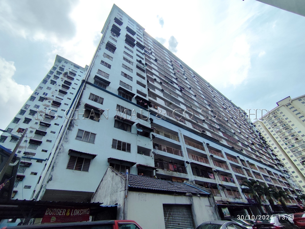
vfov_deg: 78.2
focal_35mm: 16
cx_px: 152
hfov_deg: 94.5
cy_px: 114
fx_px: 141
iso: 50
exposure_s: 1/2605
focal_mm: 1.65
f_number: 2.2
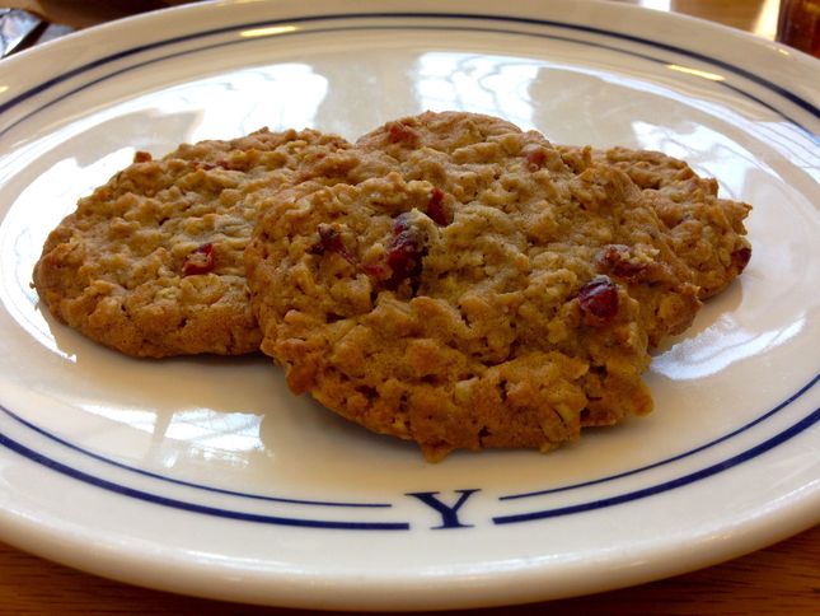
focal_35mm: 33
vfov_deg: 43.0
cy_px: 308
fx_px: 782
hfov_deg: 55.3
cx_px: 410
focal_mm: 4.12
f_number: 2.4
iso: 64
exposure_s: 1/60
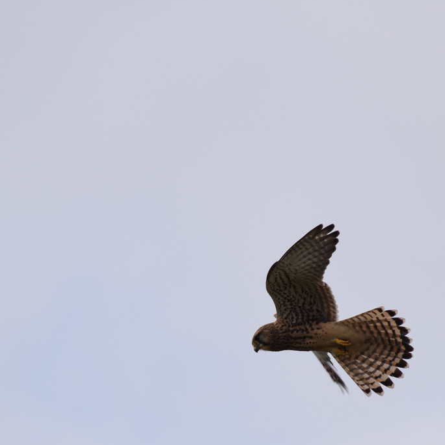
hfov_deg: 1.9
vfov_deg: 1.9
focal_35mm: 906
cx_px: 266
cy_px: 342
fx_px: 13177
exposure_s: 1/2000
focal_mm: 300
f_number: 7.1
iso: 400
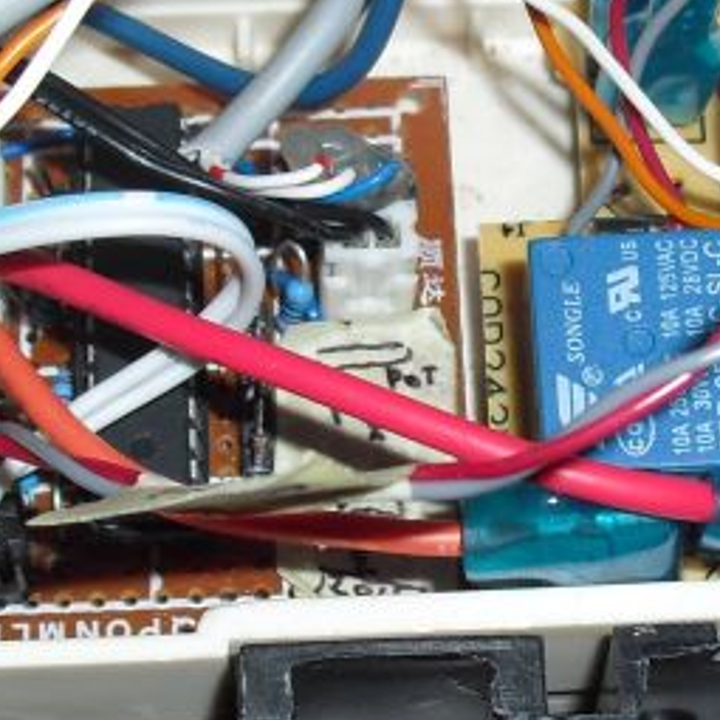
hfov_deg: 13.8
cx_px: 627
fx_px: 2942
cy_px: 316
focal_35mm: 125
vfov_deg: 14.0
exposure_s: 1/60
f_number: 3.1
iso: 100
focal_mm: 6.3
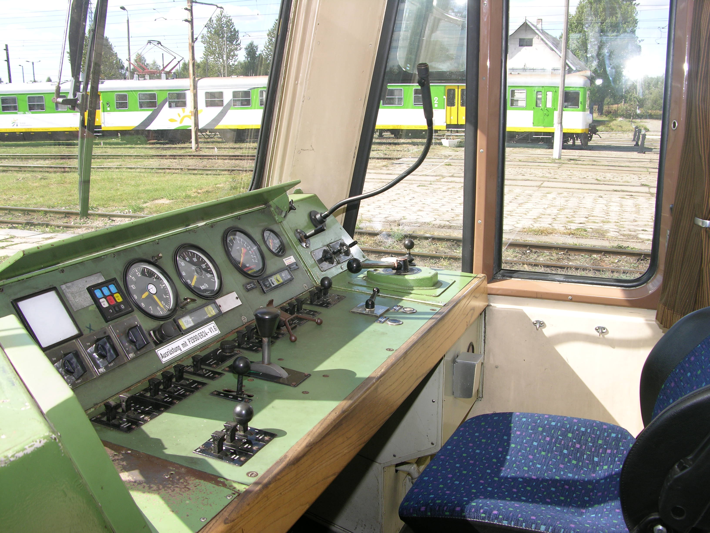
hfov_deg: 52.6
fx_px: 718
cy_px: 266
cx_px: 355
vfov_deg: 40.7
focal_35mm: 35
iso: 50
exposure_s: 1/138
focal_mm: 8.9
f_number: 4.5
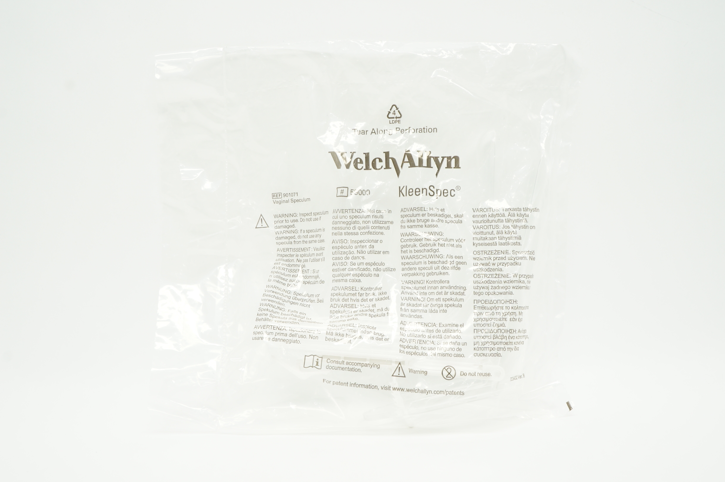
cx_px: 362
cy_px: 241
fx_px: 724
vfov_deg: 36.8
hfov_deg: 53.2
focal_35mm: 36
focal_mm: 24
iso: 400
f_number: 11
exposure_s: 1/15
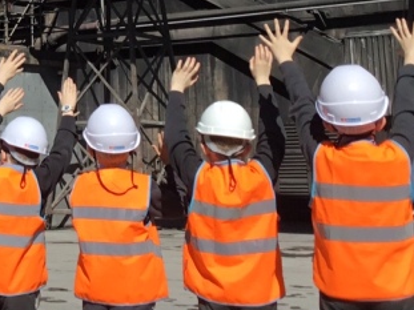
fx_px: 1219
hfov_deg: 18.3
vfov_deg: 14.2
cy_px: -32
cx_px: -77
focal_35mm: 102
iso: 25
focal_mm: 3.3
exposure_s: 1/1852
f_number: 2.4
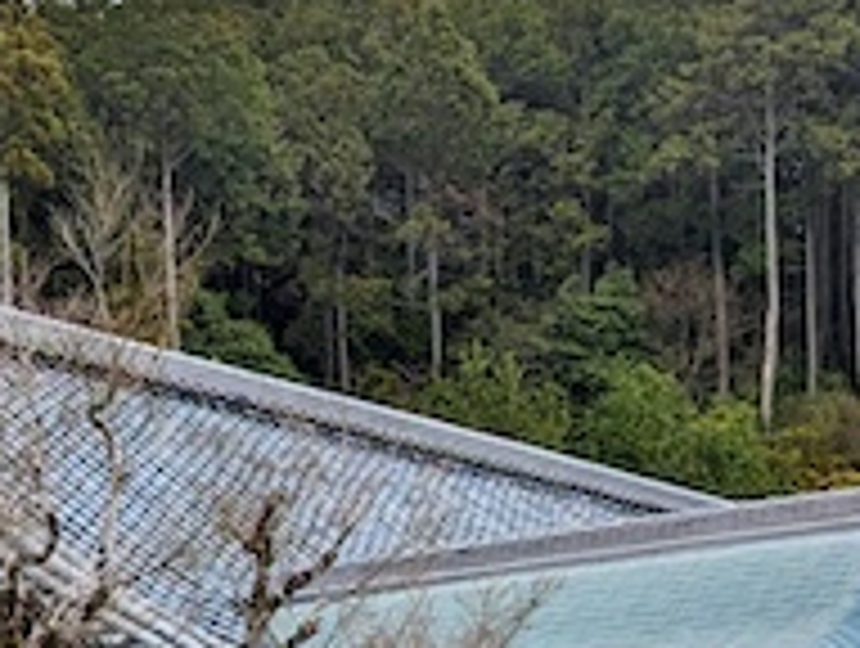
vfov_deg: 13.1
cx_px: 234
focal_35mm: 107
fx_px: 2663
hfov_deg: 18.2
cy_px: 994
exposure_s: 1/1088
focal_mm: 6.81
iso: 47
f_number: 1.85
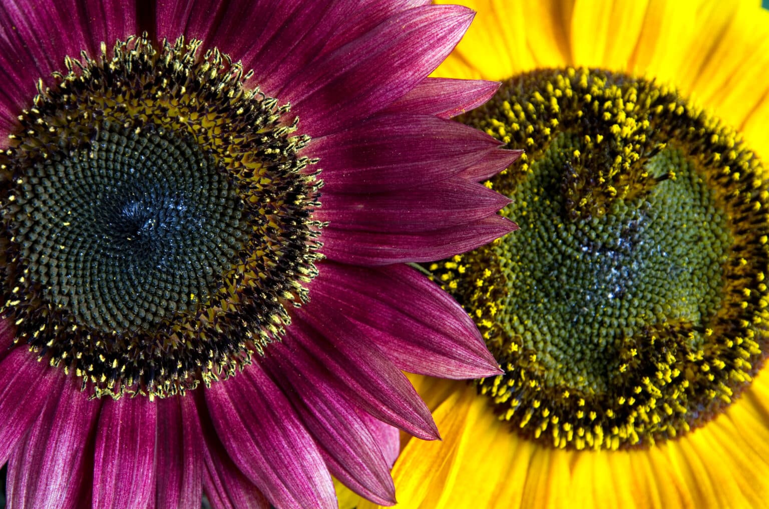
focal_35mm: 87
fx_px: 1854
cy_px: 254
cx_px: 384
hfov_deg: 23.4
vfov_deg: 15.6
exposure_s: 1/5
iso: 100
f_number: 8
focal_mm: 58
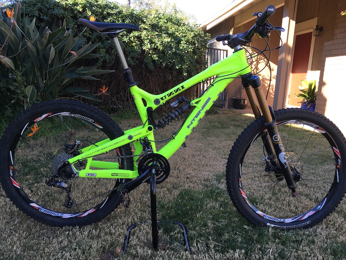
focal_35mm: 29
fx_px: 290
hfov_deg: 61.7
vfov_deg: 48.2
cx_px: 173
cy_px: 130
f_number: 2.2
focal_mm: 4.15
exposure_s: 1/166
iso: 25
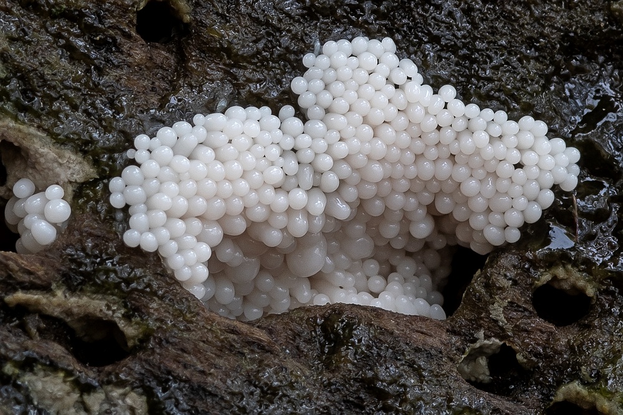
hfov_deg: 13.1
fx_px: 2717
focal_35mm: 157
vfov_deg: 8.7
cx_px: 312
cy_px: 208
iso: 100
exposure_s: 1/6
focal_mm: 105
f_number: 13
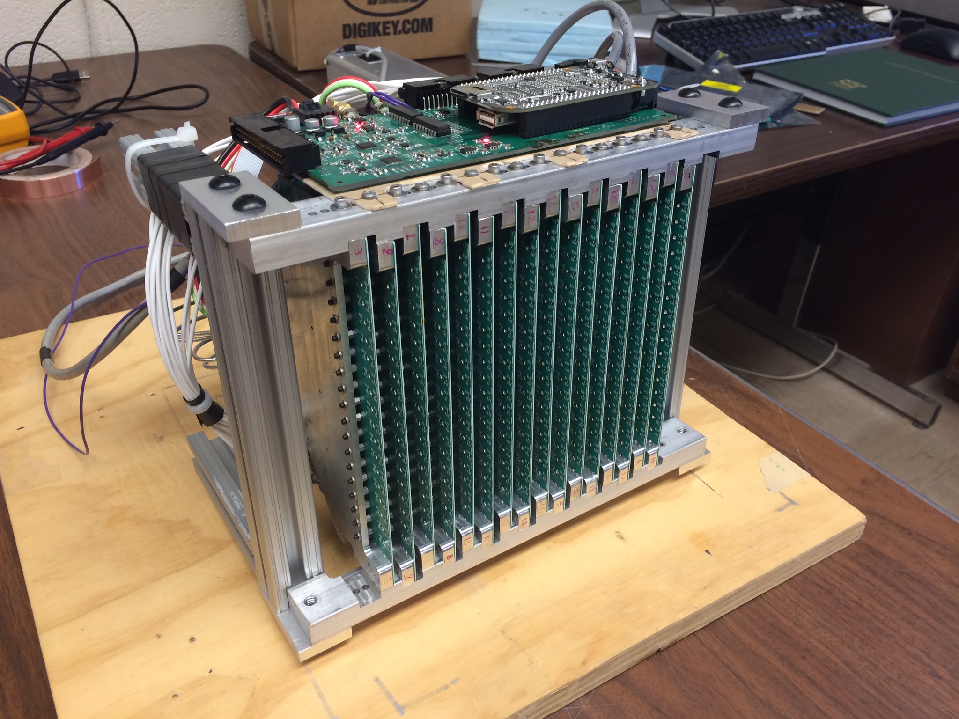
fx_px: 803
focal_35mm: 29
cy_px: 360
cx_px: 480
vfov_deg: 48.2
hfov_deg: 61.7
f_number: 2.2
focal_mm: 4.15
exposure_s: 1/30
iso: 64
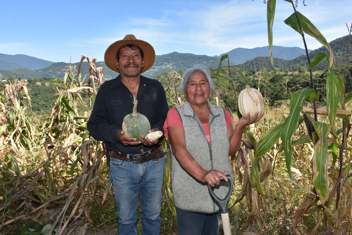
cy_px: 118
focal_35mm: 27
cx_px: 176
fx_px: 264
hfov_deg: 67.4
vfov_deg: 47.9
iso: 400
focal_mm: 18
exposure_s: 1/250
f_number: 14
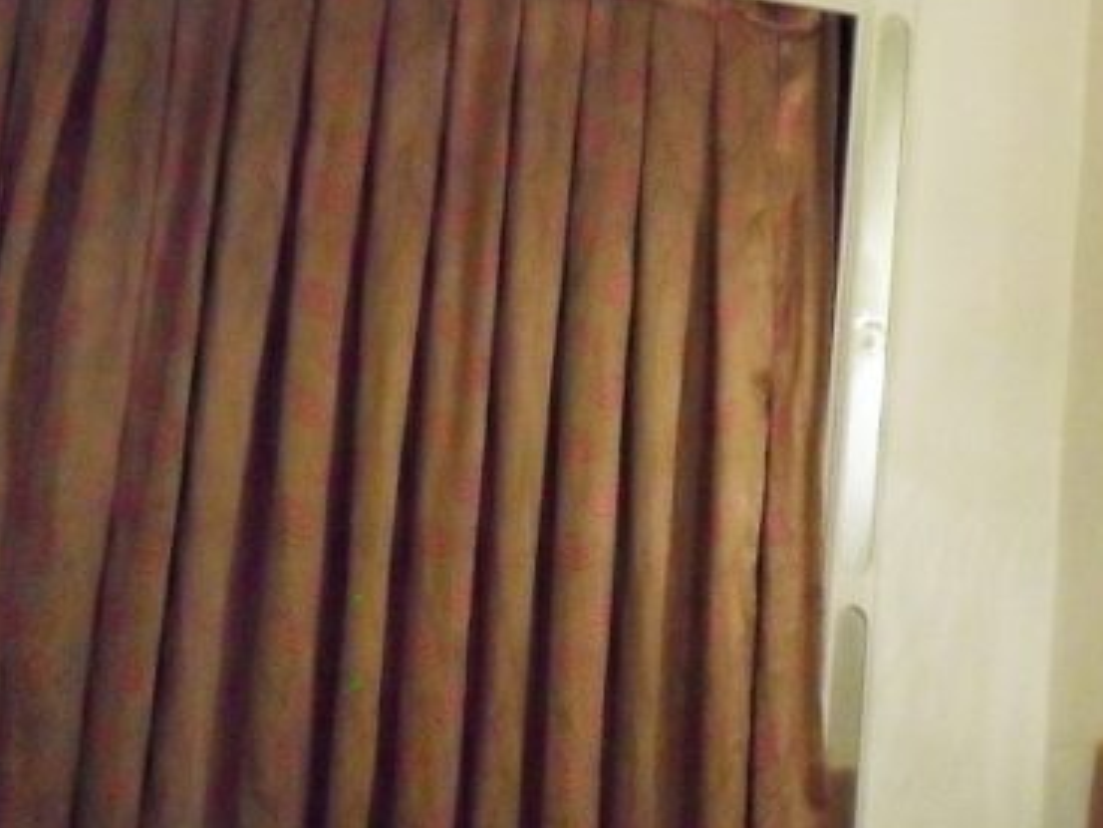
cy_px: 164
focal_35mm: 97
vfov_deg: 15.2
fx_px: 3092
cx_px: 1354
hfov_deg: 19.0
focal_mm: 6.3
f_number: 3.2
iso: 320
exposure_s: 1/15
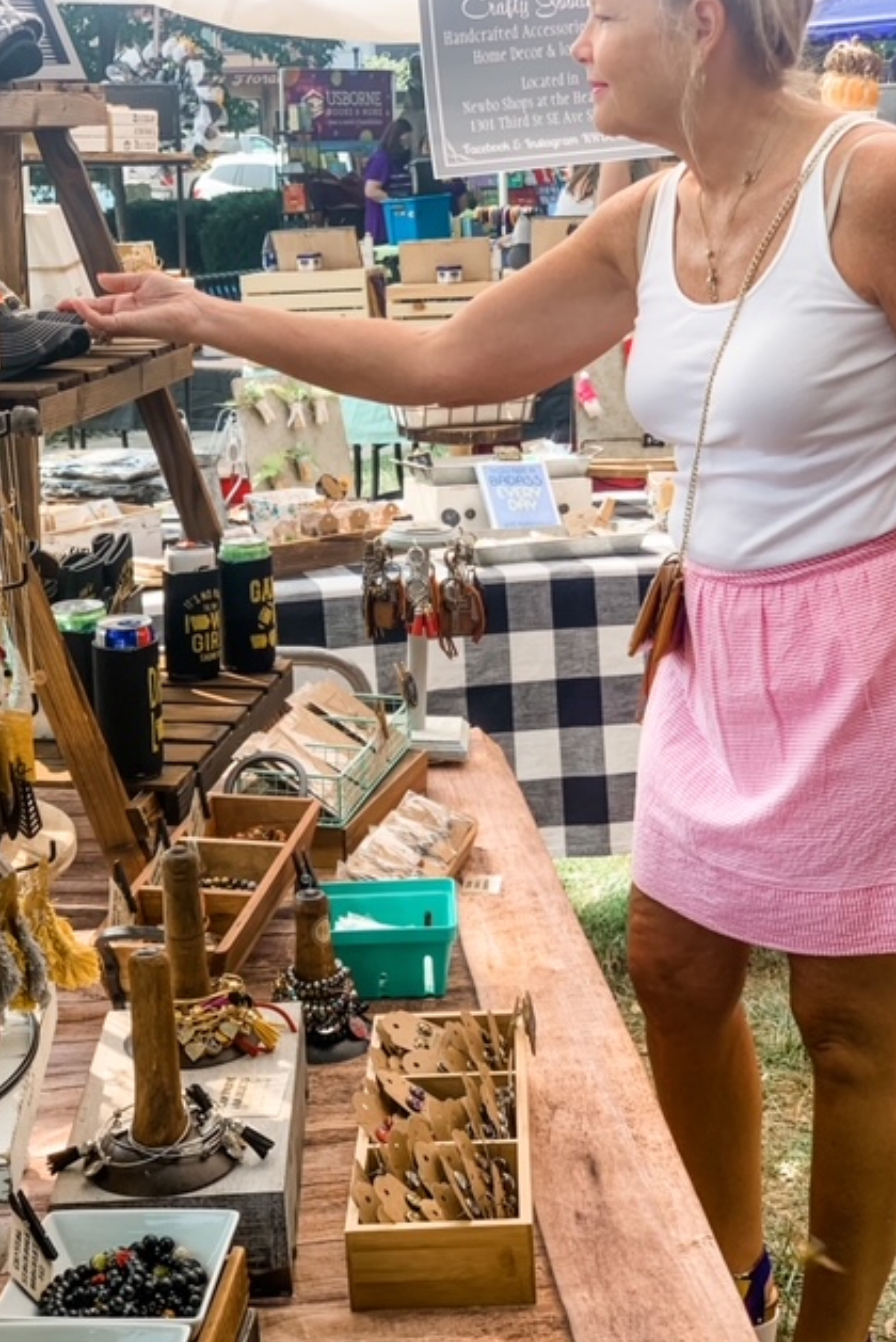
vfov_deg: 36.2
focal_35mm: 55
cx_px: 399
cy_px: 661
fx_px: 2051
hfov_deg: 24.6
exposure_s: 1/210
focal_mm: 6
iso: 16
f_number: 2.4
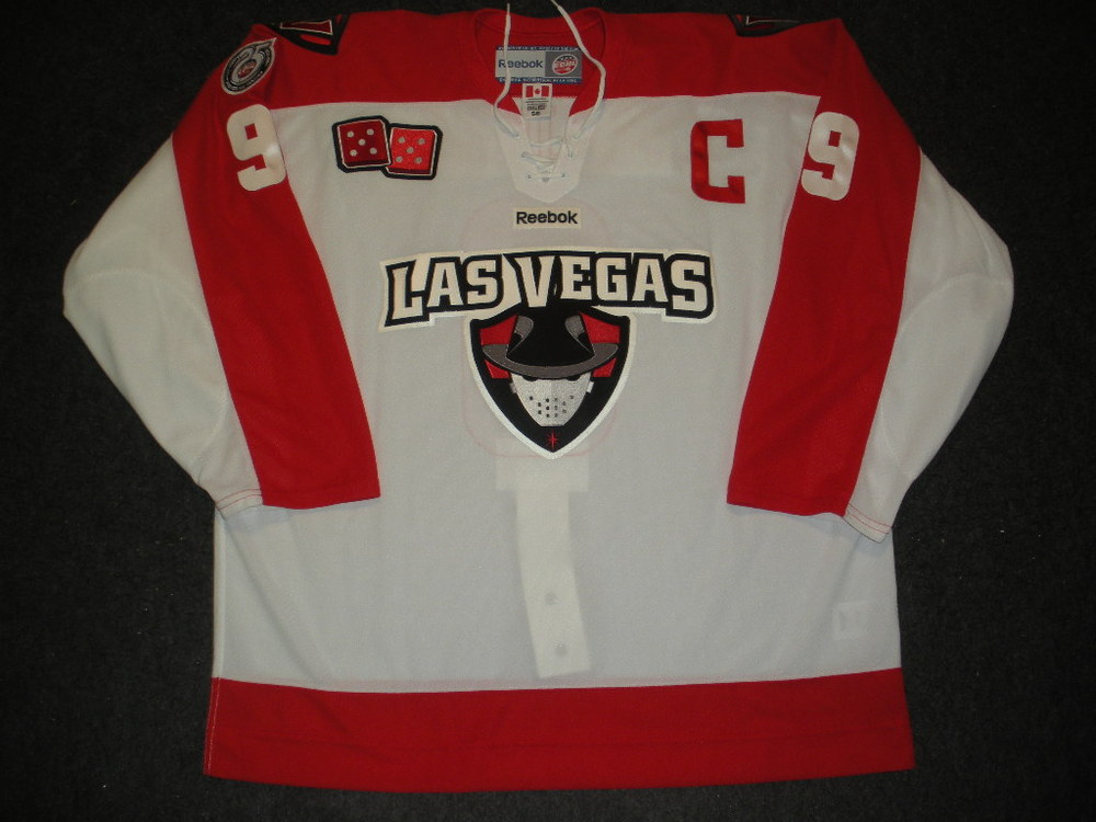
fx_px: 1140
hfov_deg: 51.4
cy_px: 411
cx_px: 548
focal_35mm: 36
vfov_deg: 39.7
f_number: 3.5
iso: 80
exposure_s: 1/33.2
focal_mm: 6.3
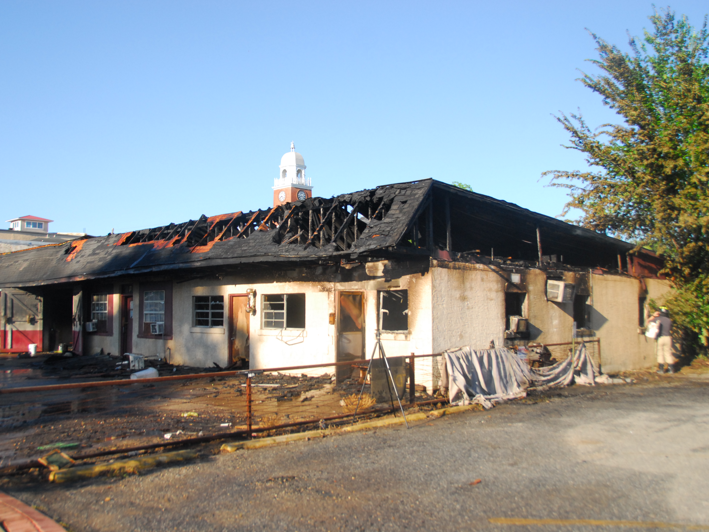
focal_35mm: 36
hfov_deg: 51.3
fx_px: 737
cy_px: 263
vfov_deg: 39.7
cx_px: 331
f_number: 4
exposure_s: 1/1600
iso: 400
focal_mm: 22
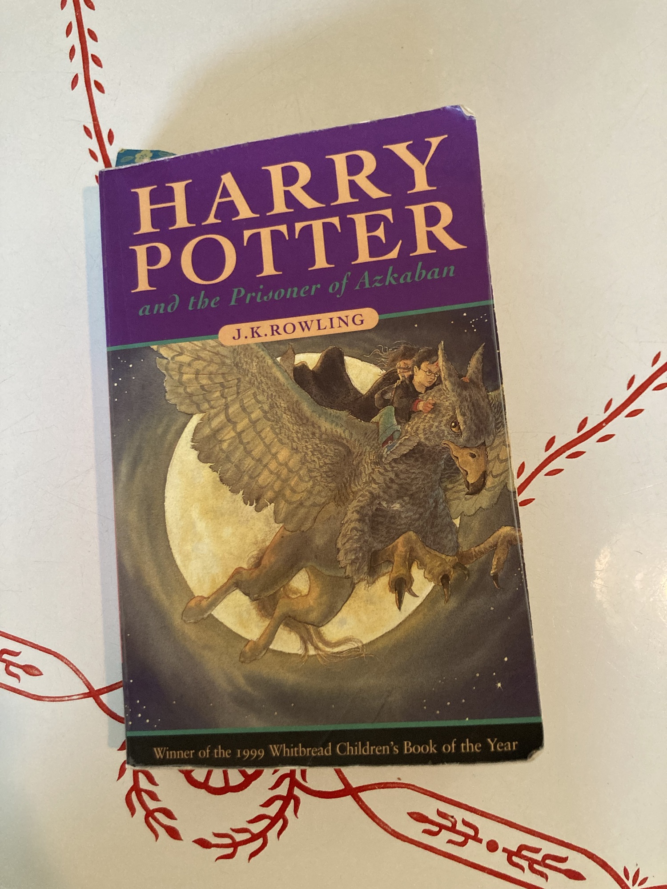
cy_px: 444
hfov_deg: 49.7
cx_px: 334
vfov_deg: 63.4
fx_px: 719
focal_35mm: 28
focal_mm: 3.99
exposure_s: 1/40
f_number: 1.8
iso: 320
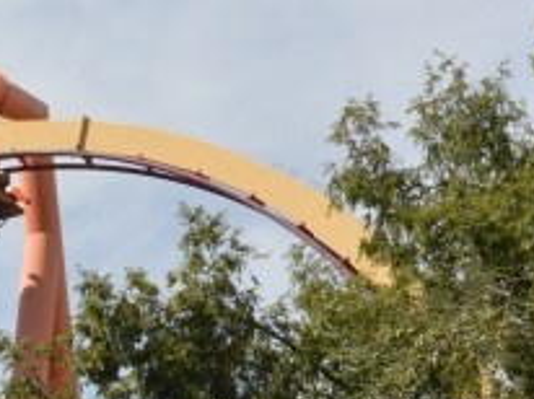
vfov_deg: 4.8
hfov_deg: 6.3
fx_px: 4744
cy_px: 478
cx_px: -350
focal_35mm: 308
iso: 800
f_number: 13
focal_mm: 55
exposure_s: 1/1000
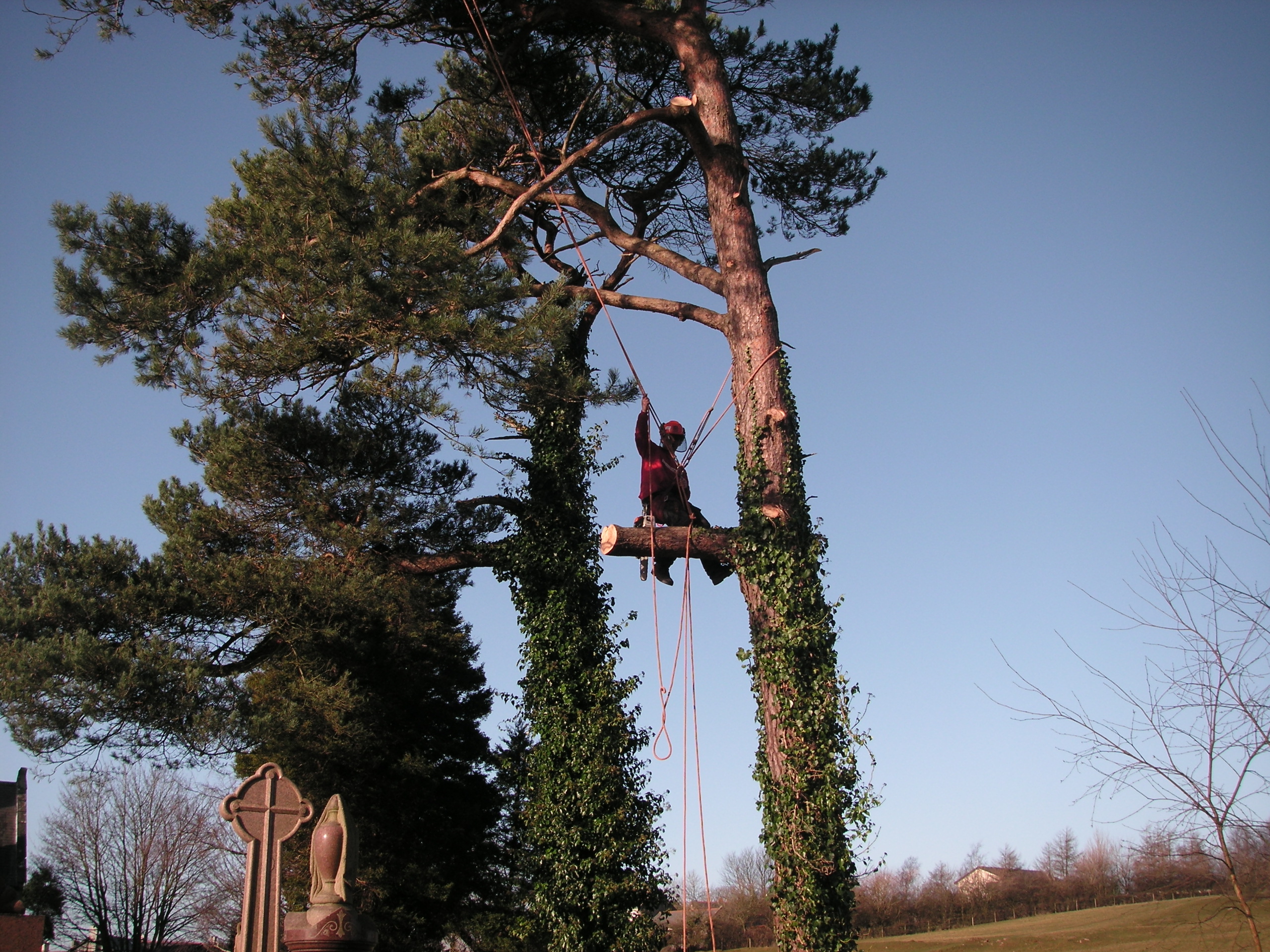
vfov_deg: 37.7
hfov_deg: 49.0
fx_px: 1394
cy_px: 476
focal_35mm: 38
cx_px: 635
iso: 50
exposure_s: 1/350
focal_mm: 6.3
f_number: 3.3
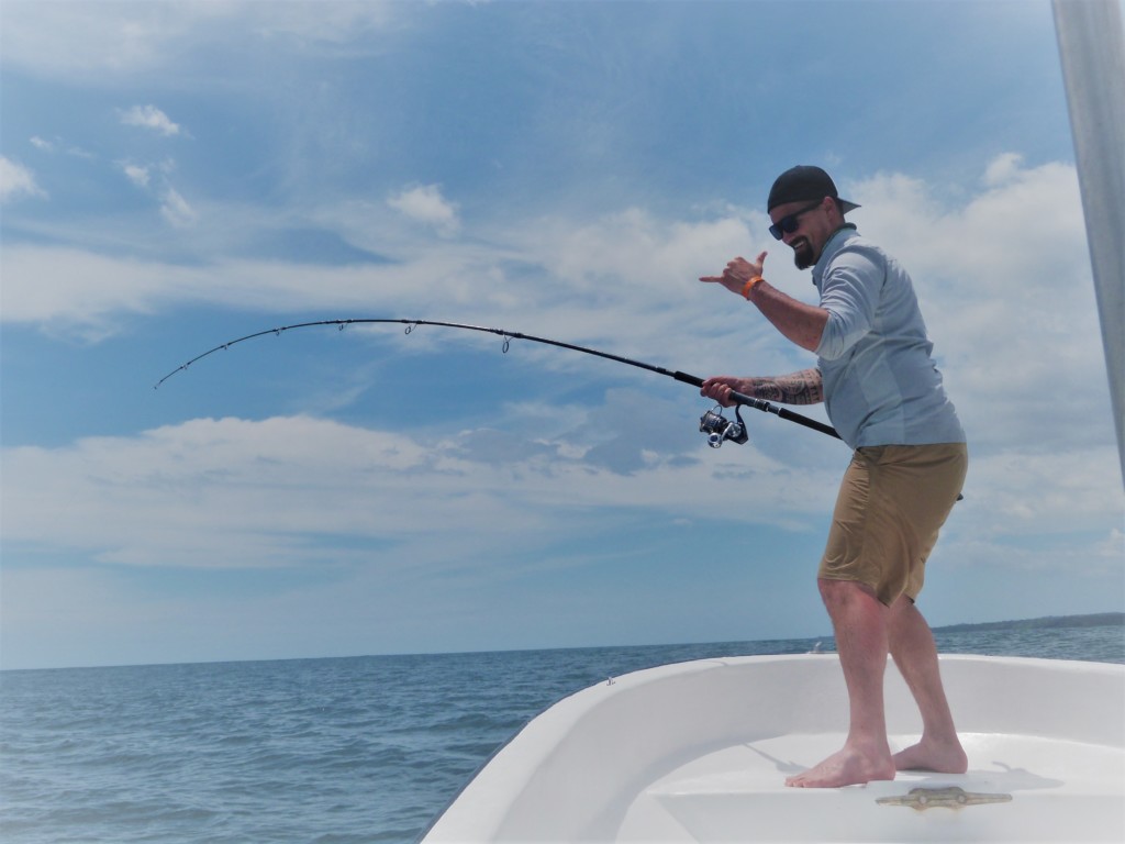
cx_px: 562
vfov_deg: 37.7
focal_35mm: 38
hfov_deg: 49.0
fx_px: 1235
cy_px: 422
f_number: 5.6
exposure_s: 1/1300
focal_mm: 6.7
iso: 100
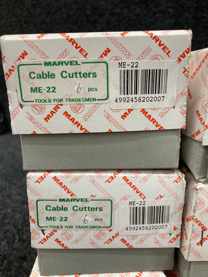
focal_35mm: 28
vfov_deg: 63.4
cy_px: 138
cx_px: 104
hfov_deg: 49.7
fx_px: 224
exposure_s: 1/62
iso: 80
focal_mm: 3.99
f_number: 1.8
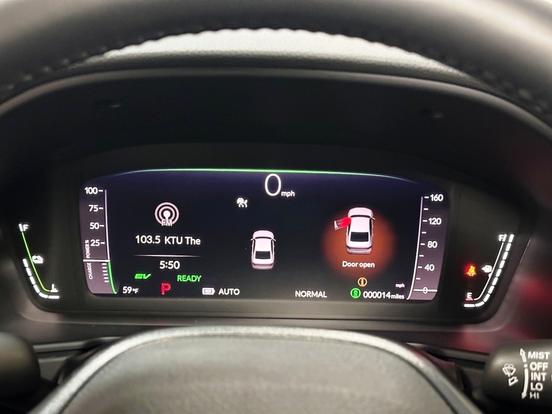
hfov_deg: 39.7
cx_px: 276
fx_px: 765
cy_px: 207
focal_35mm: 48
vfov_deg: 30.3
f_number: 1.78
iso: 640
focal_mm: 6.86
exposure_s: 1/24
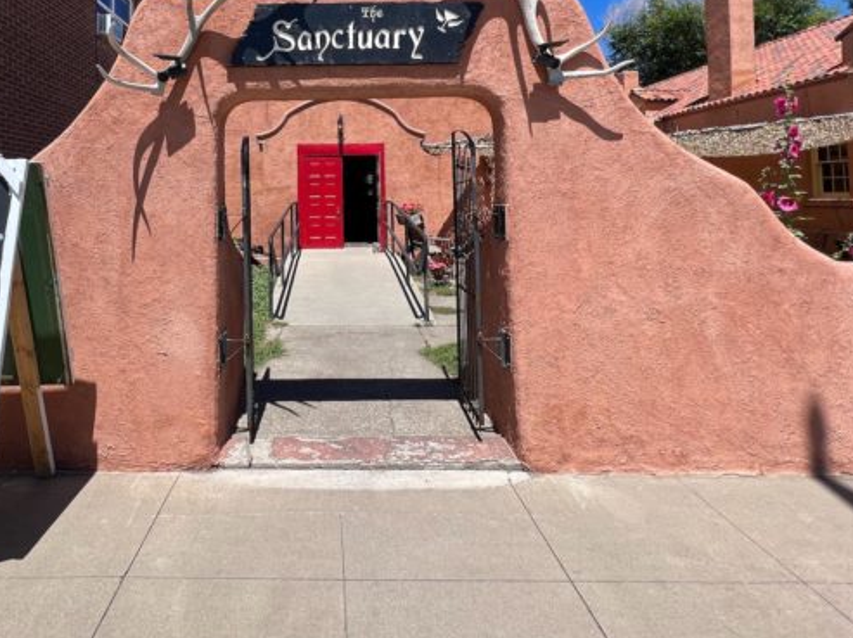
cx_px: 324
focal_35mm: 19
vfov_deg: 65.4
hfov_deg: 83.2
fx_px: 468
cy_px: 178
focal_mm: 1.57
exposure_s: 1/1429
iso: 32
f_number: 1.8
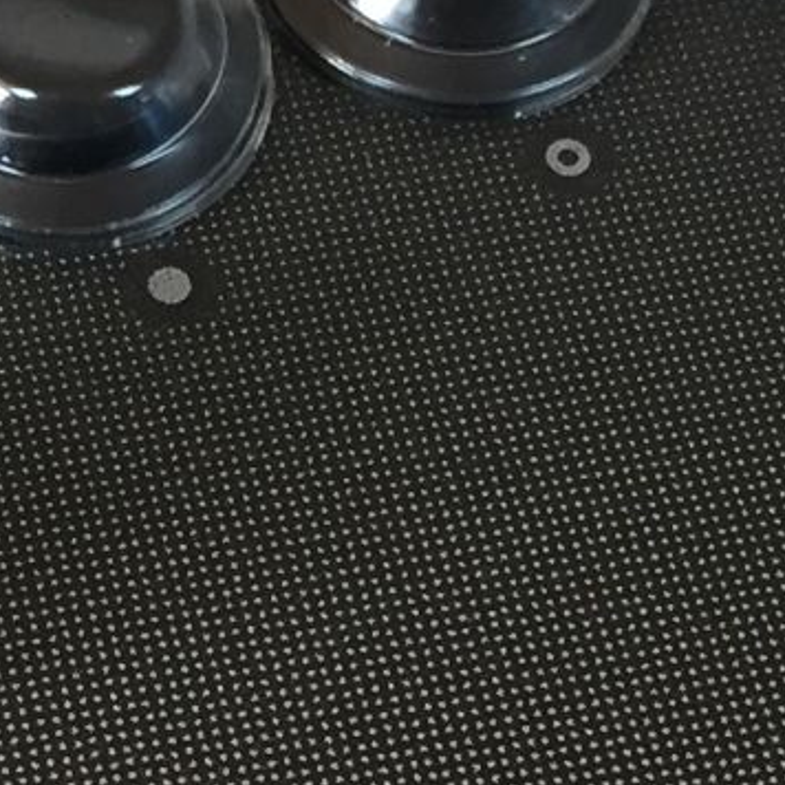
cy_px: 754
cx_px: 355
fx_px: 3695
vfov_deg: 12.0
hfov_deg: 12.1
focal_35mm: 144
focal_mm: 4.15
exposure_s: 1/33
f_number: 2.2
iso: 64
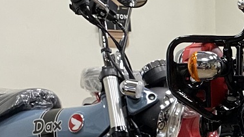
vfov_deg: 10.8
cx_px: 419
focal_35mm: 110
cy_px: 160
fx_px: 711
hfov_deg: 16.7
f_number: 1.8
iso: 200
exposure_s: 1/60
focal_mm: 4.25
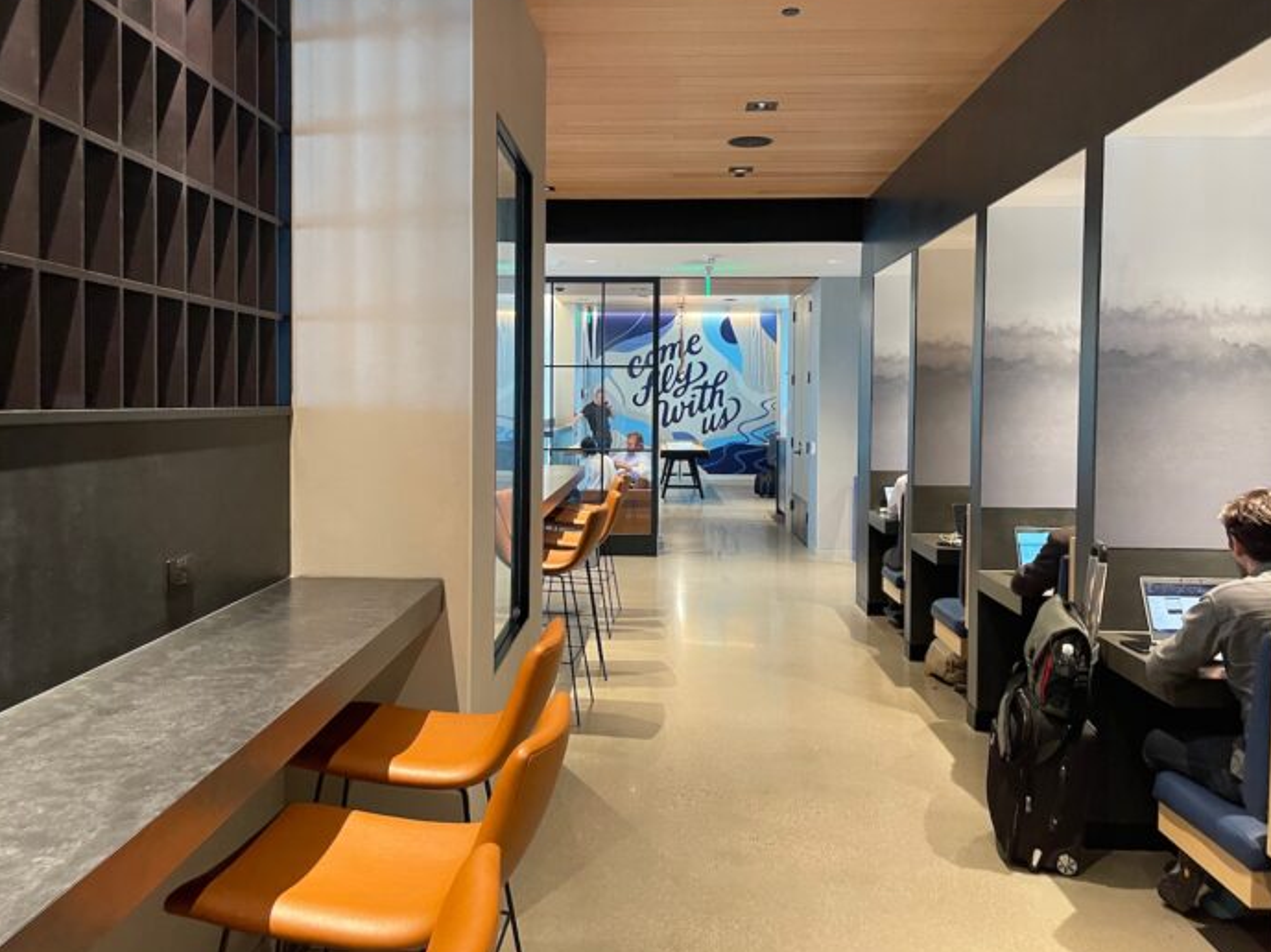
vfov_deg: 48.2
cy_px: 445
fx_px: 1064
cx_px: 614
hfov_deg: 61.7
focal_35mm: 29
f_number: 1.6
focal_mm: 5.1
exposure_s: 1/60
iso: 400
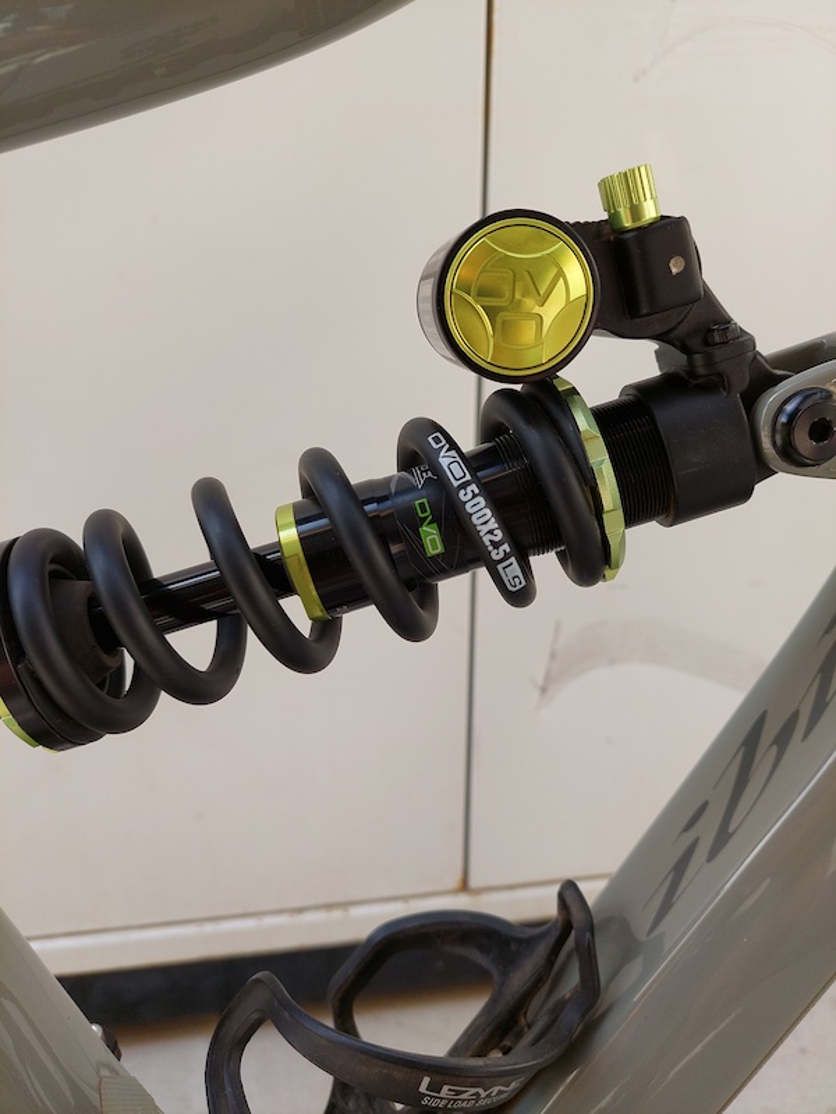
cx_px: 418
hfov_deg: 56.8
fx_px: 773
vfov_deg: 71.6
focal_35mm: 24
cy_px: 557
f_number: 1.8
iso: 40
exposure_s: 1/174
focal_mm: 5.23
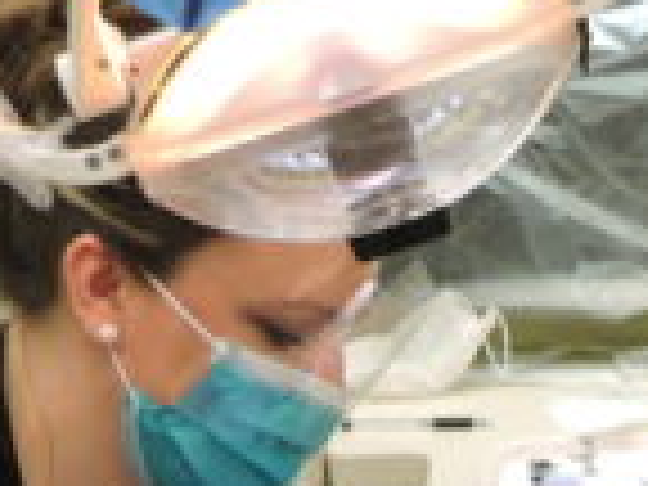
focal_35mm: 162
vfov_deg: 8.6
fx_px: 3033
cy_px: 1026
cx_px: 632
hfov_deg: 12.1
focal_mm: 6.2
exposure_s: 1/40
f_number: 3.3
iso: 400
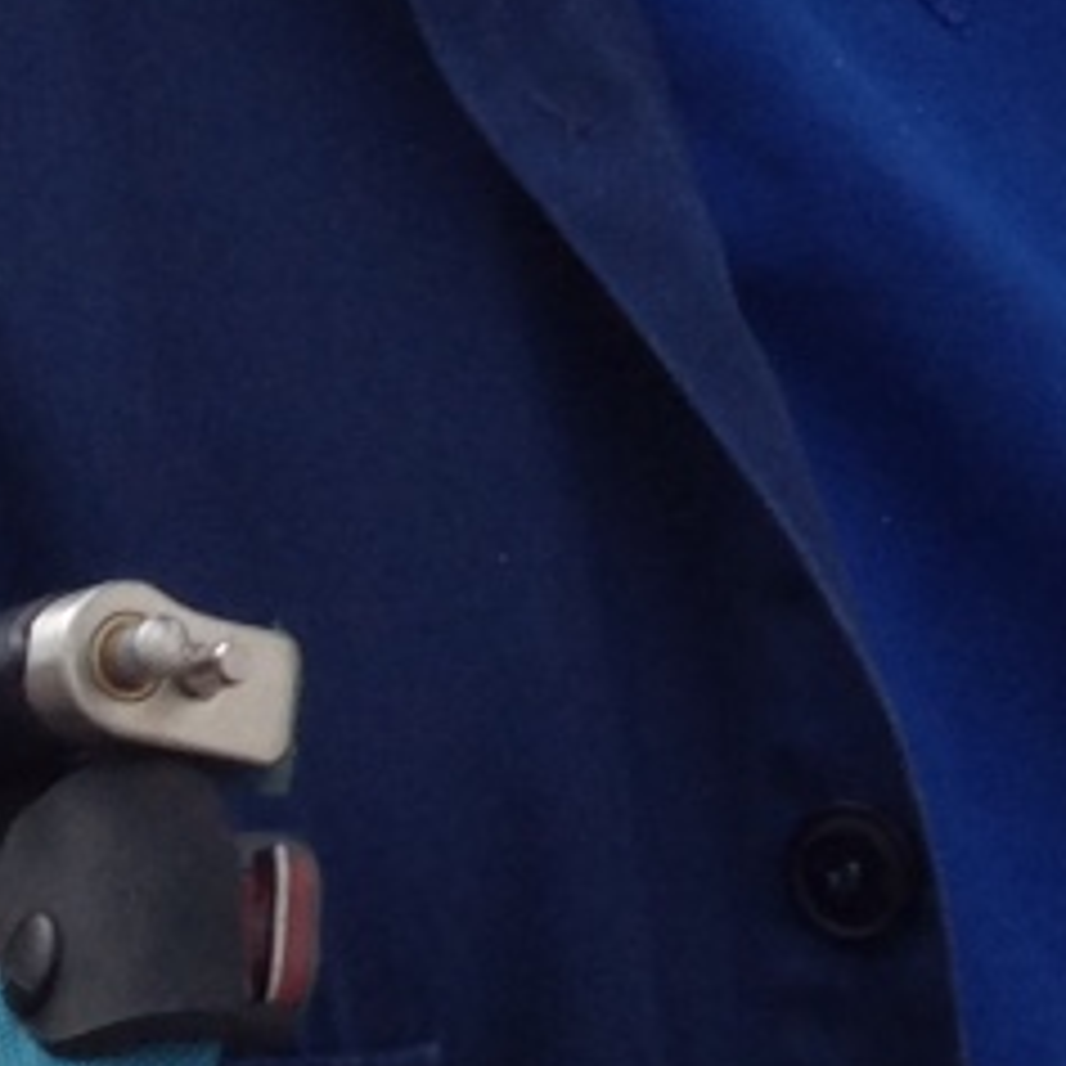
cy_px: -724
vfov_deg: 9.9
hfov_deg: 9.9
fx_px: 5888
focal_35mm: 169
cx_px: 1853
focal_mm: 4.28
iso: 50
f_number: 2.4
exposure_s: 1/1314
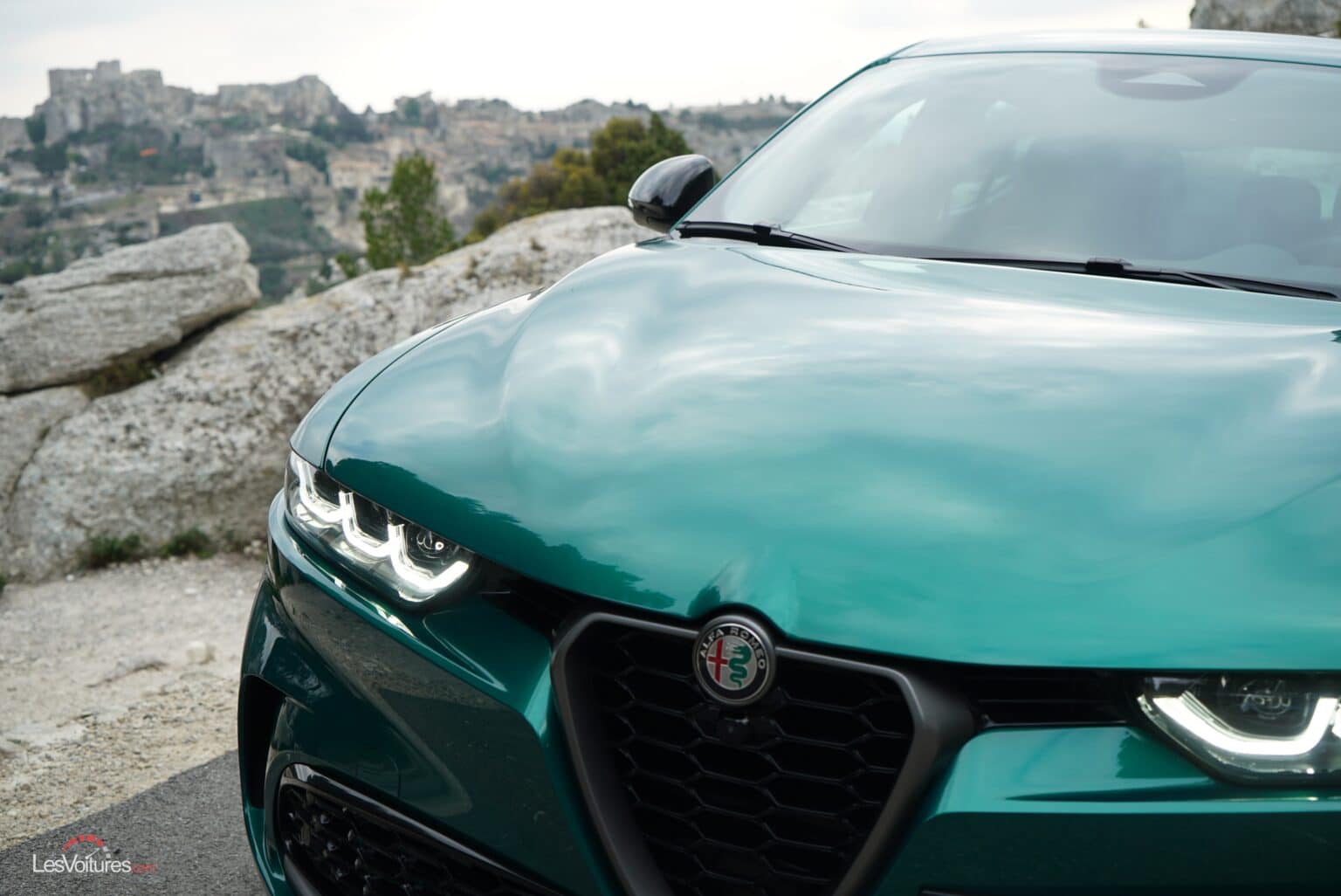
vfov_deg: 29.3
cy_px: 448
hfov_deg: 42.7
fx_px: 1714
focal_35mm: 46
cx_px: 670
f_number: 5.6
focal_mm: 46
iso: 160
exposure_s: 1/160
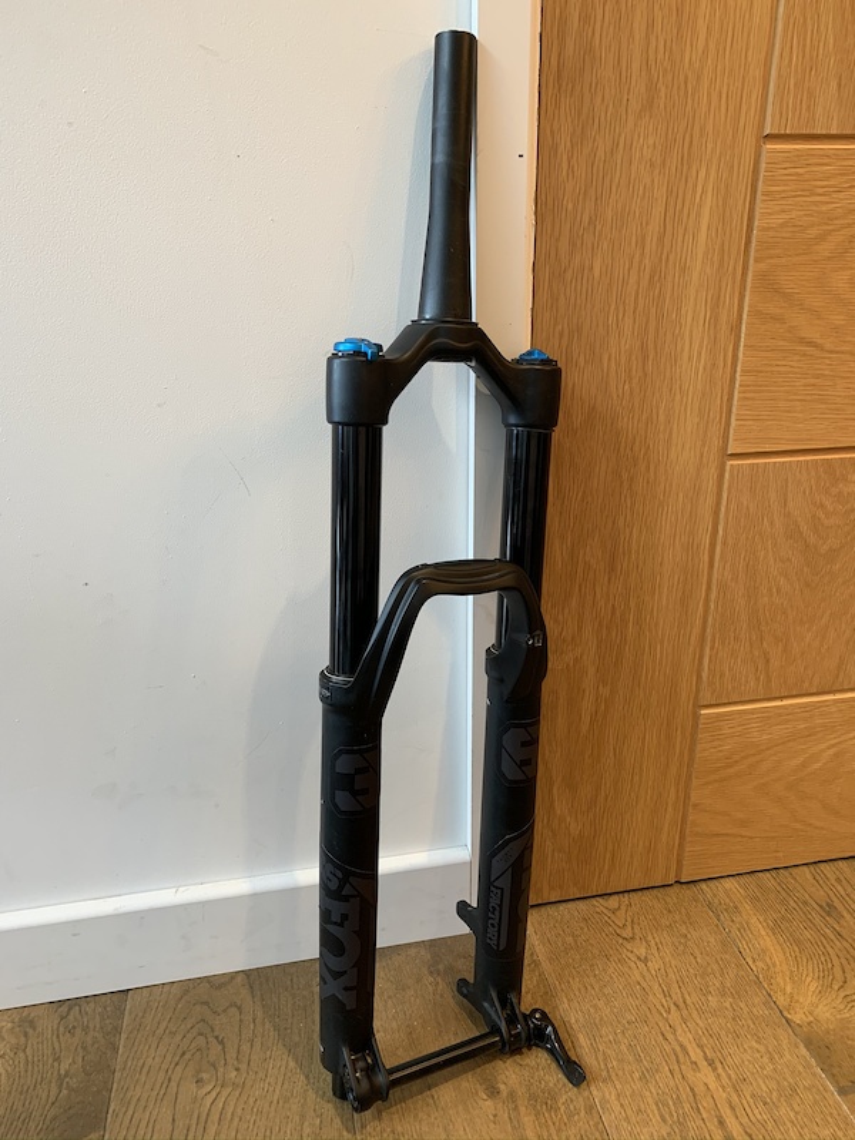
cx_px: 428
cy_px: 570
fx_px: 856
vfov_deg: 67.3
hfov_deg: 53.1
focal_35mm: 26
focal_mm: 4.25
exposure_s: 1/50
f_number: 1.8
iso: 80
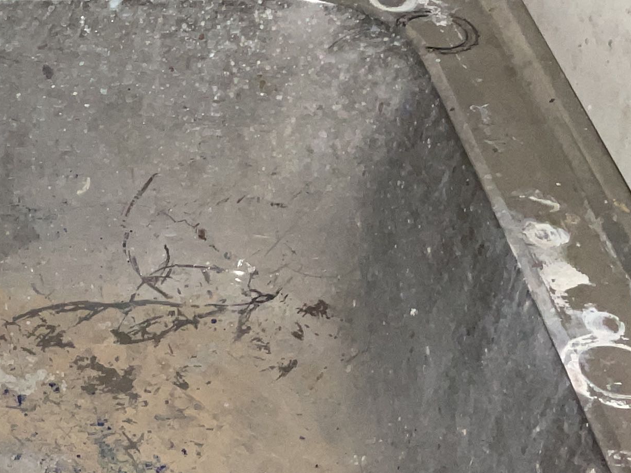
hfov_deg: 18.6
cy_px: 194
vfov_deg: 15.4
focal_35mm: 96
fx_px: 1750
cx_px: -247
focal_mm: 3
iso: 64
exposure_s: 1/32
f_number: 1.8
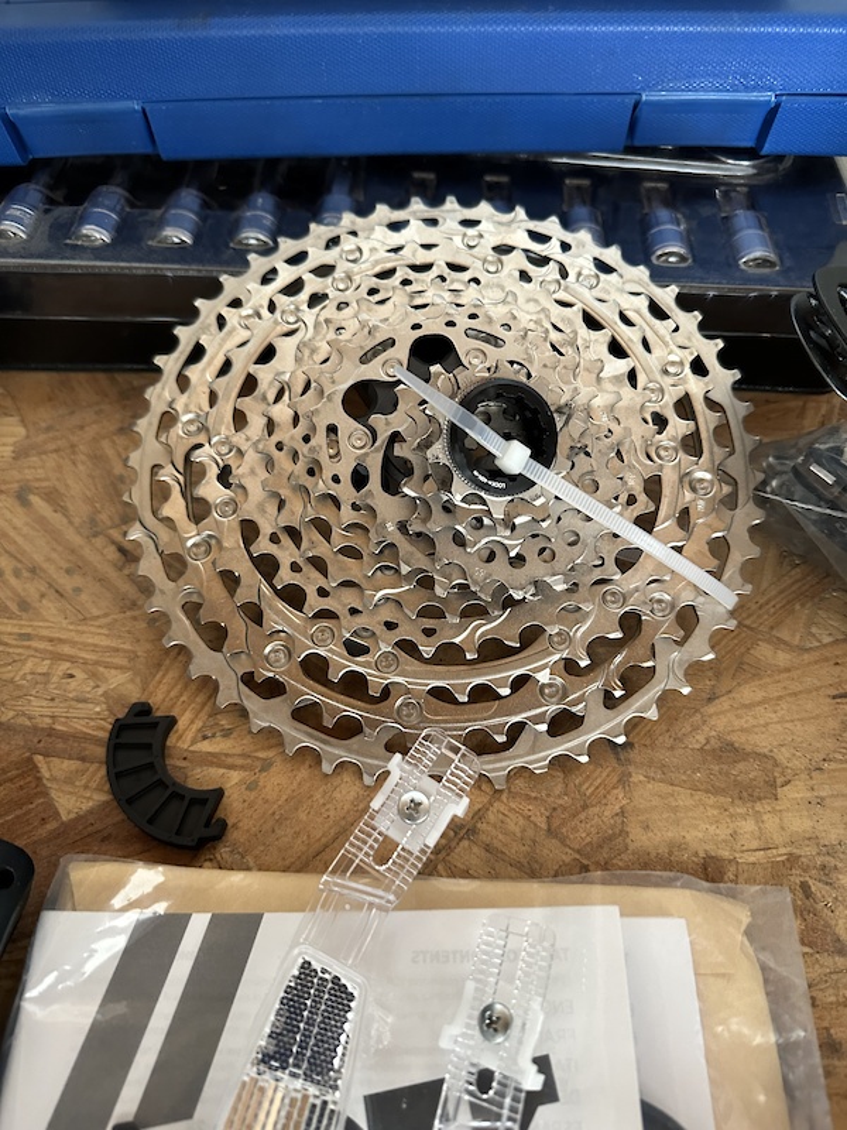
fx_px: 783
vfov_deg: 71.6
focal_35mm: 24
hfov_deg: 56.8
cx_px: 424
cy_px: 565
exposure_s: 1/60
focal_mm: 6.86
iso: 500
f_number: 1.78
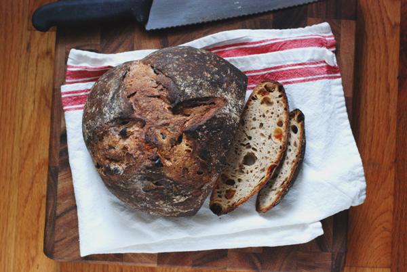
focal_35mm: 75
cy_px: 136
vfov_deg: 18.2
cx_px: 204
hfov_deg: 27.0
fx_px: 849
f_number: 4
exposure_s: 1/30
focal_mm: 50
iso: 800
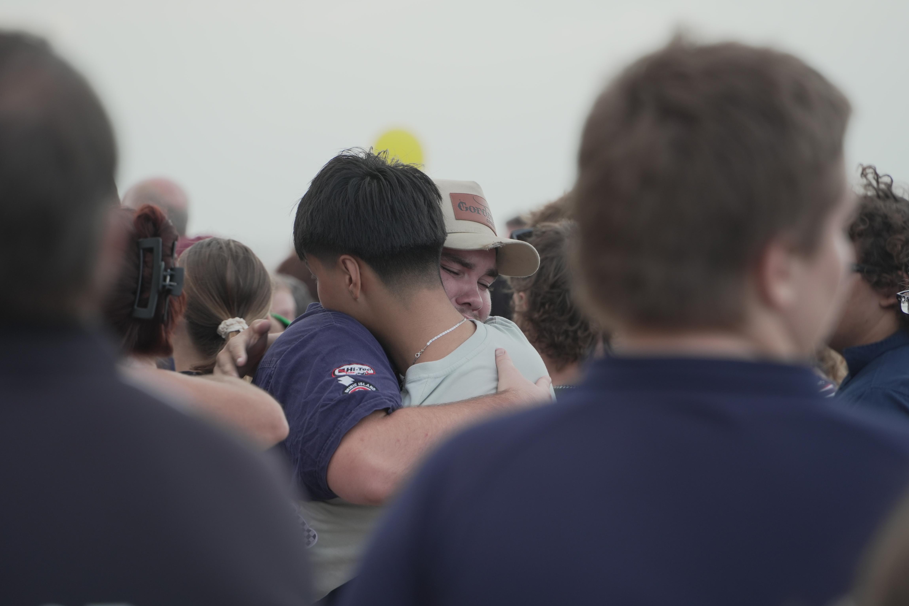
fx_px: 5504
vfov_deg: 6.3
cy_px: 291
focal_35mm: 218
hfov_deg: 9.4
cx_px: 454
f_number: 5.6
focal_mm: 200
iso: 500
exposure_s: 1/100
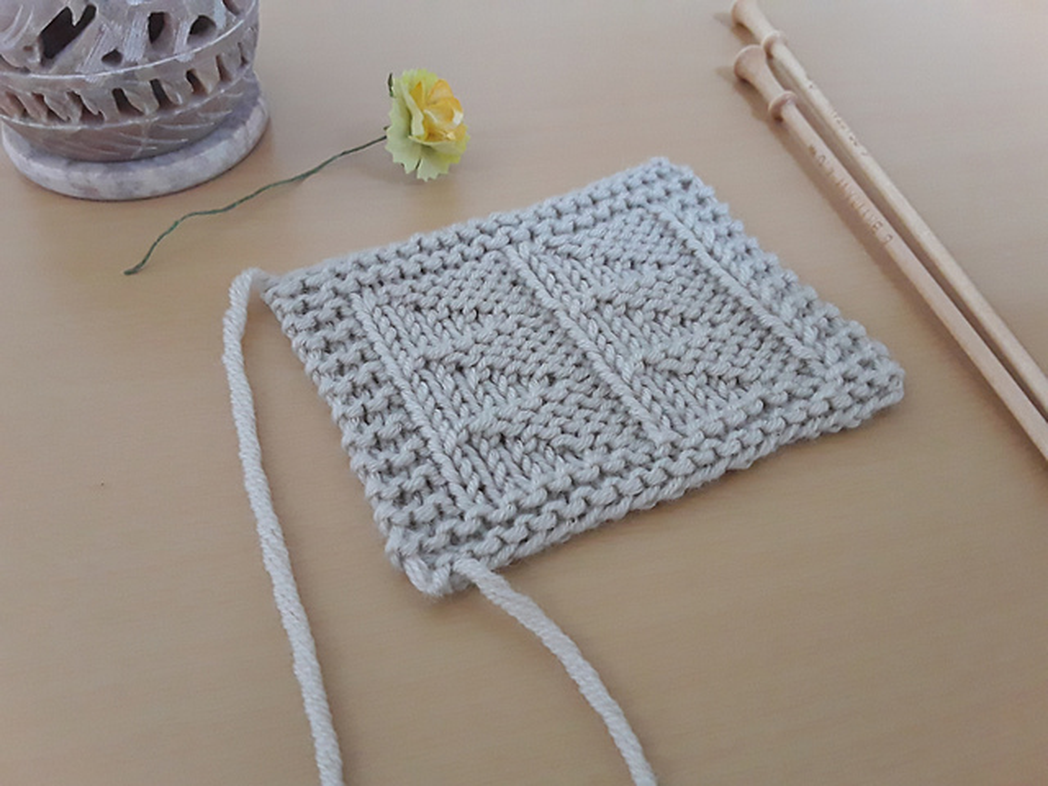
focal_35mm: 27
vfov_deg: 51.4
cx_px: 524
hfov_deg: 65.3
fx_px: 817
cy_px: 393
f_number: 1.9
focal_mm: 2.91
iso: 200
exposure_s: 1/33
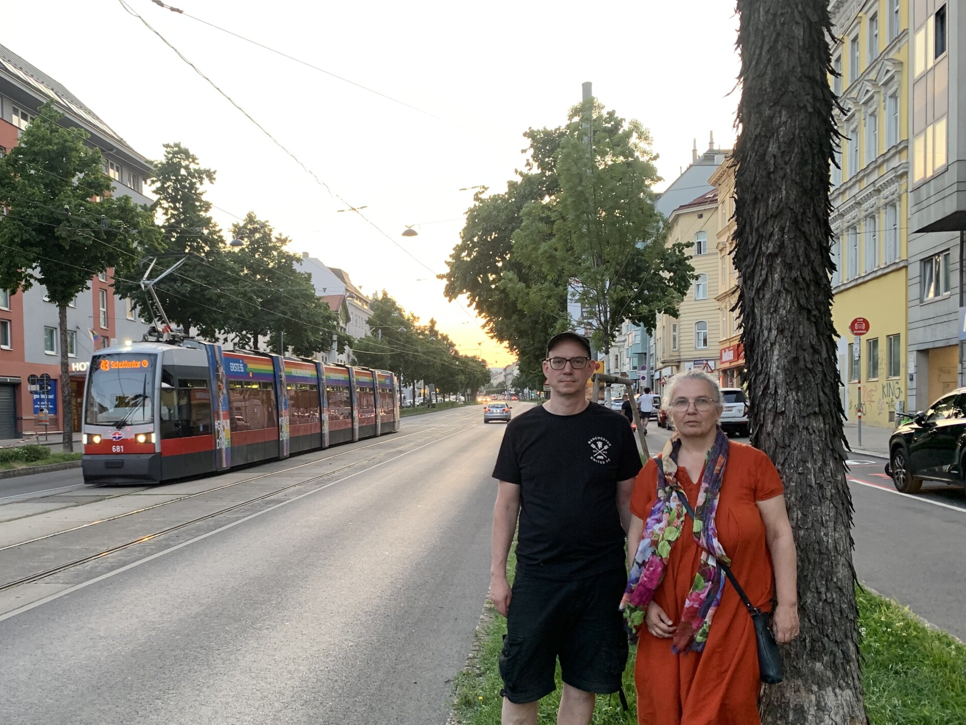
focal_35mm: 35
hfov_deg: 51.8
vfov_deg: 40.4
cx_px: 338
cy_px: 461
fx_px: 977
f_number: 1.8
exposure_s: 1/60
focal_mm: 4.25
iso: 100
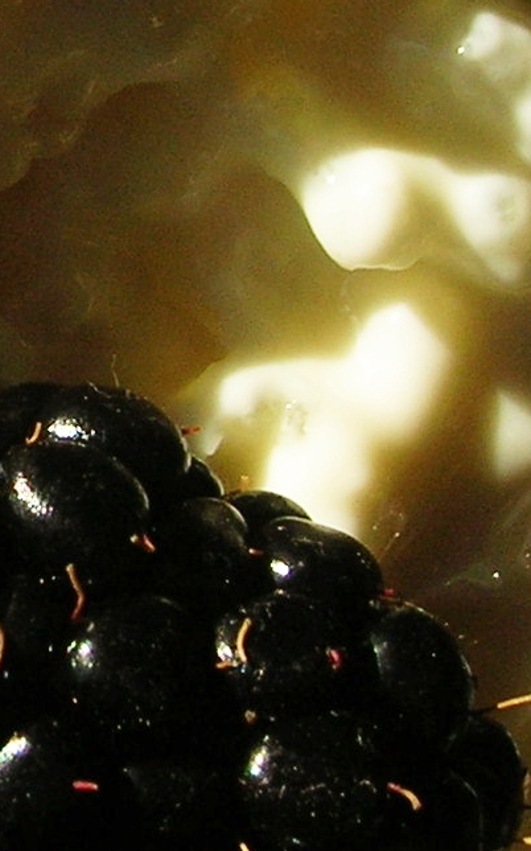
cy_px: 184
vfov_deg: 16.2
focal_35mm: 128
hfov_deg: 9.7
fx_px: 2966
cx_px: -396
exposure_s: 1/212
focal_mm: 5.7
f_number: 4.9
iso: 50
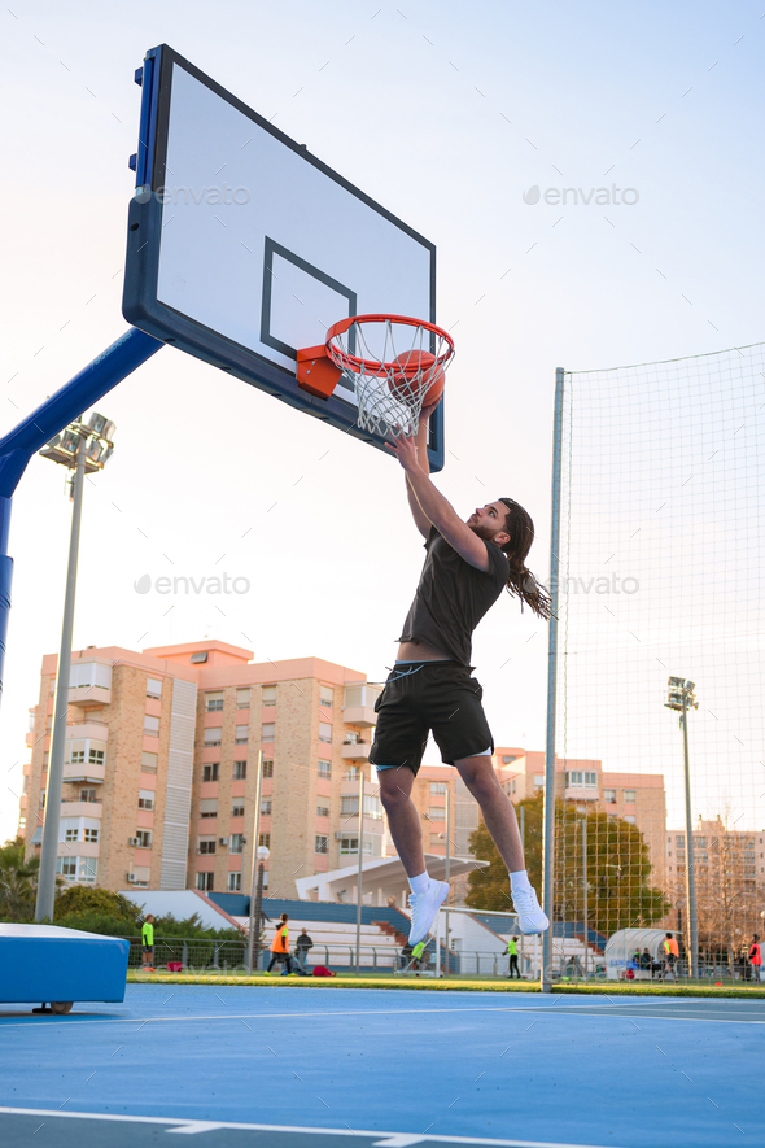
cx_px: 382
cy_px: 574
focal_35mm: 42
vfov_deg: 46.4
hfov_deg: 31.9
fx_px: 1339
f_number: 2.8
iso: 200
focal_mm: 28
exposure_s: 1/500
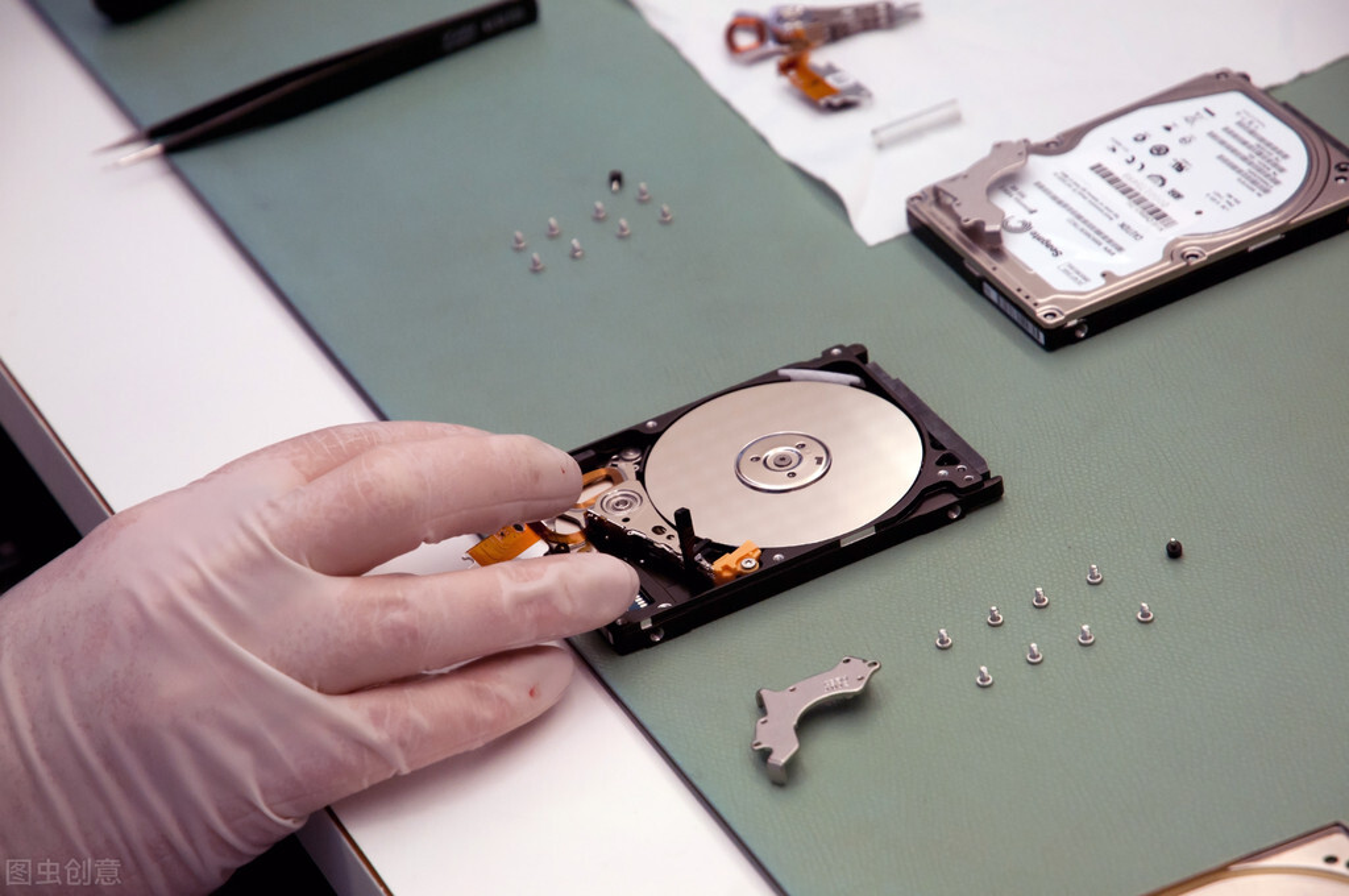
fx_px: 4772
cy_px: 448
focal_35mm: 128
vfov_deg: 10.7
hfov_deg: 16.1
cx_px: 674
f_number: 7.1
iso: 800
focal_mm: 85
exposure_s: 1/160
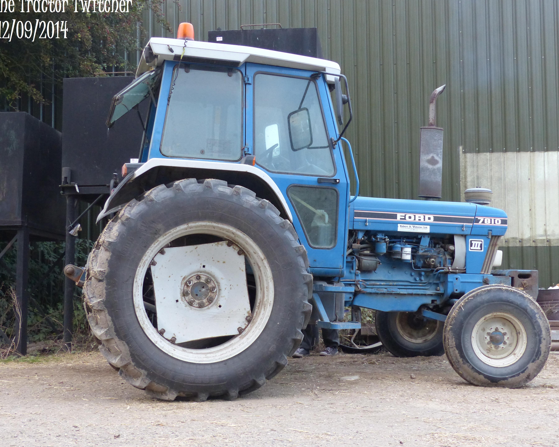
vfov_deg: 30.8
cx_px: 299
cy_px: 218
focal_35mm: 49
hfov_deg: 38.0
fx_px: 811
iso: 400
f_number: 2.8
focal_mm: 8.1
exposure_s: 1/60
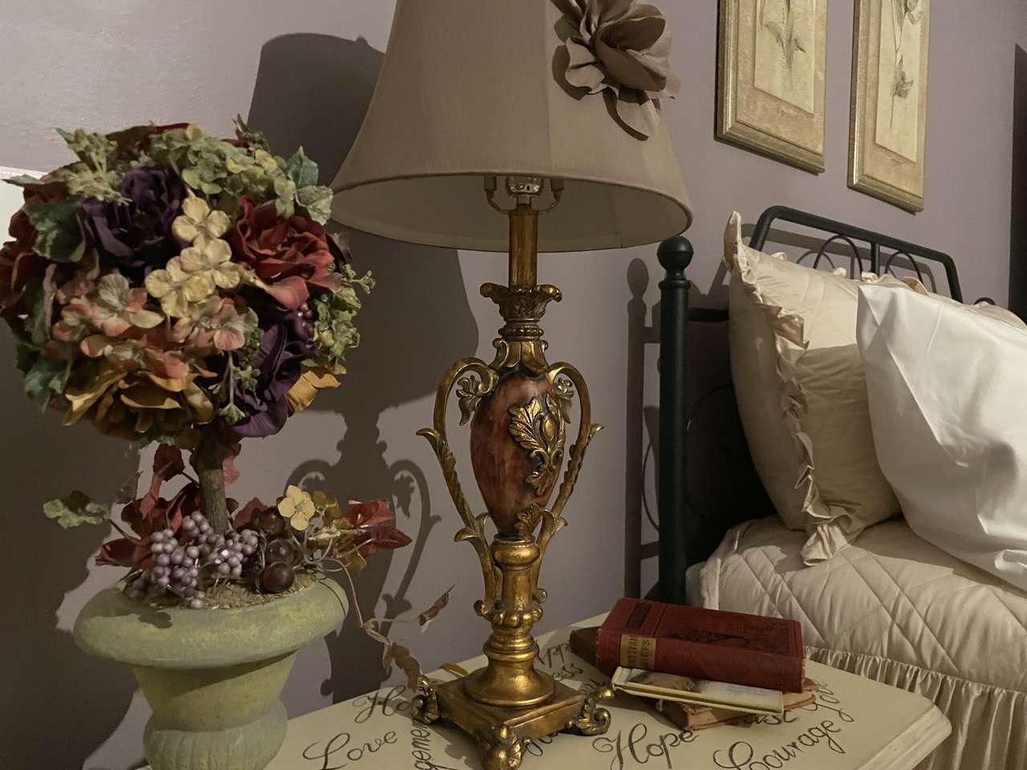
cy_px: 385
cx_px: 514
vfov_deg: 53.1
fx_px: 771
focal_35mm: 26
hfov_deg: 67.3
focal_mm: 4.2
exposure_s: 1/30
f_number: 1.6
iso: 1000
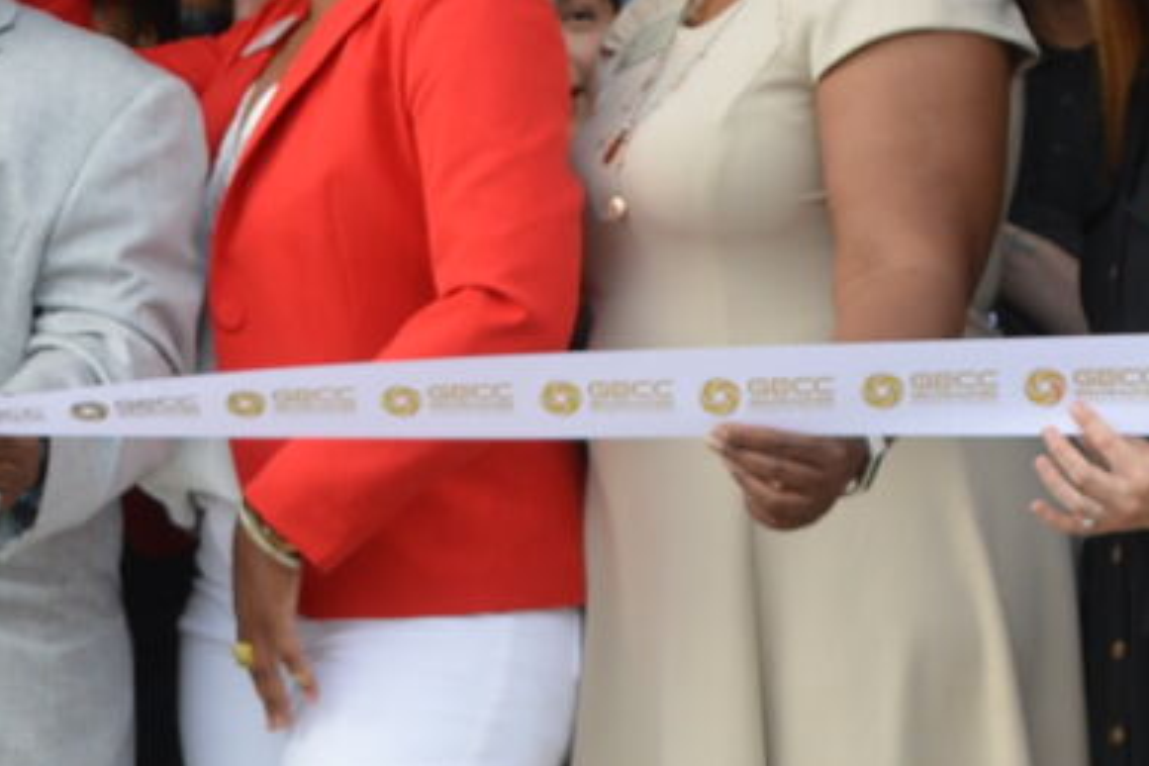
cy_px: 457
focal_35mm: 198
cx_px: -287
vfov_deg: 6.9
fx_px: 6328
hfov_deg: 10.2
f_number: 5.6
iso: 100
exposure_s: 1/125
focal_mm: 29
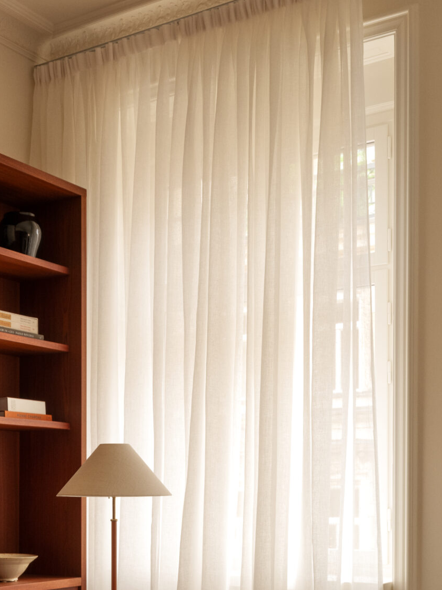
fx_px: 903
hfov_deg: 27.4
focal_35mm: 53
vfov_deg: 35.3
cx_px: 176
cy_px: 446
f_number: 13
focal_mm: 36.9
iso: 500
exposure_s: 1.4
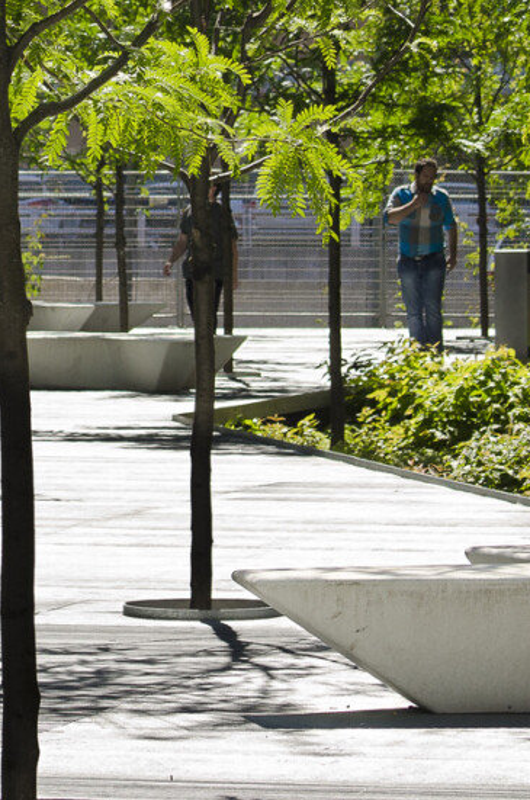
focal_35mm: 231
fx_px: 5132
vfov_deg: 8.9
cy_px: 6
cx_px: -129
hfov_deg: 5.9
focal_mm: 55
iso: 100
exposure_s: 1/320
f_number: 7.1
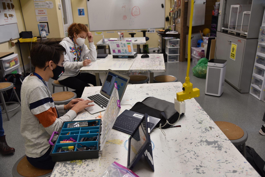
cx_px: 132
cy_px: 88
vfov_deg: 43.6
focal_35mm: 30
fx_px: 221
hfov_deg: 61.9
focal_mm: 30
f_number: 4.5
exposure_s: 1/80
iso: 400
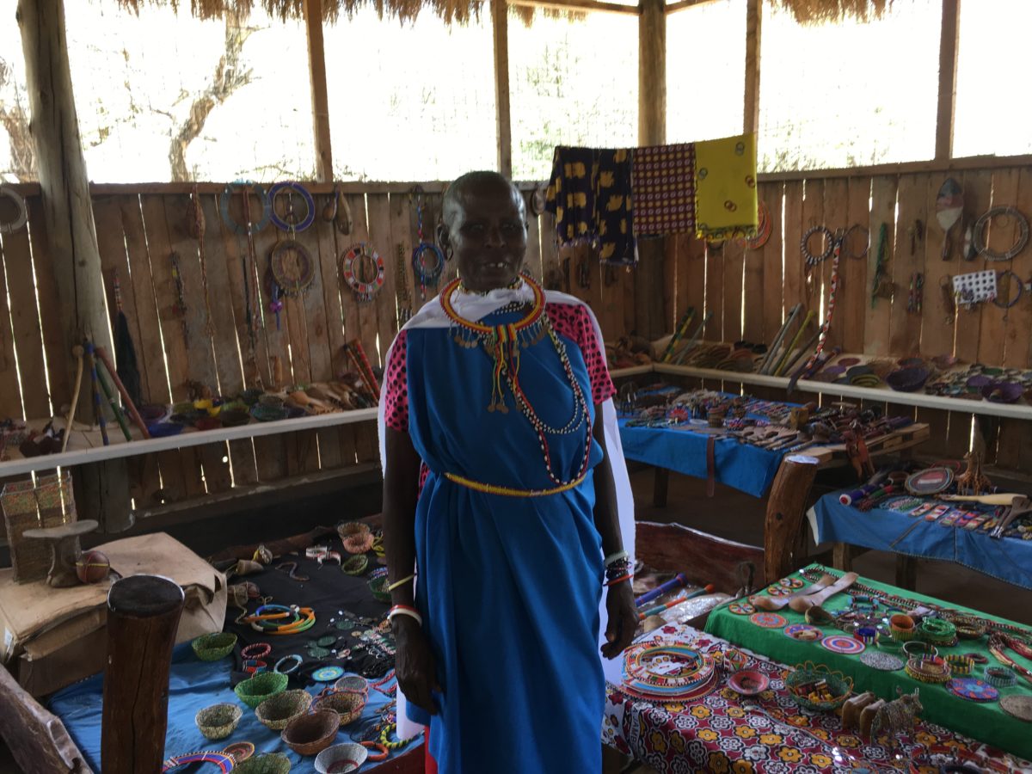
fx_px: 865
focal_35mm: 29
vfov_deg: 48.2
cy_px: 387
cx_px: 516
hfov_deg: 61.7
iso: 32
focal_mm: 4.15
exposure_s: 1/50
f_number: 2.2
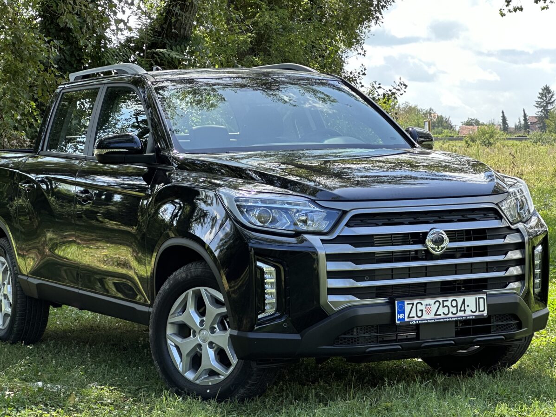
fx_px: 1590
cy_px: 207
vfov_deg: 14.9
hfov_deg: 19.8
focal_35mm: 99
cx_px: 275
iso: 32
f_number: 2.8
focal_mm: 9
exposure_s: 1/160
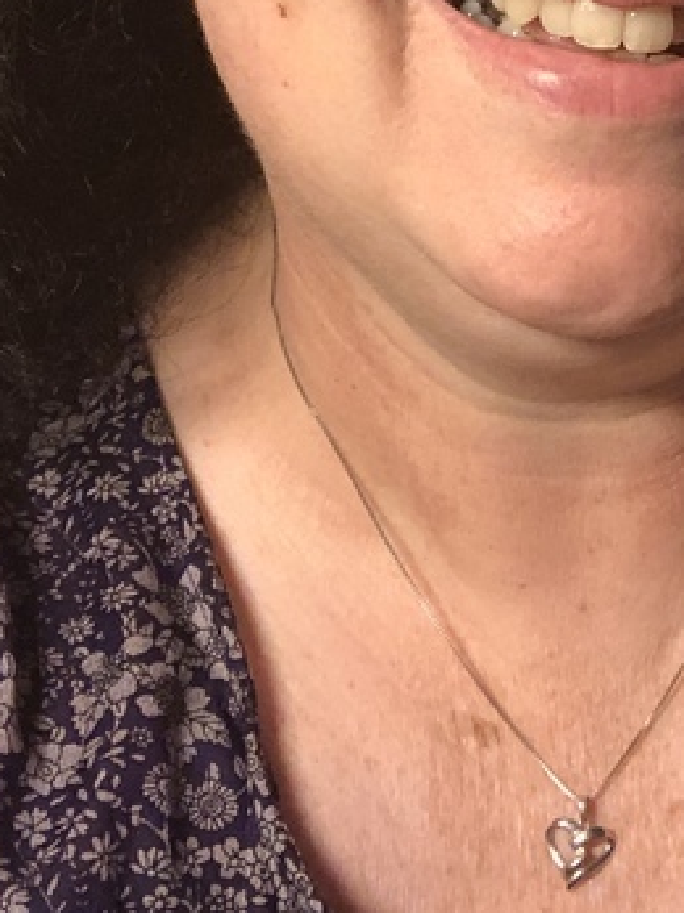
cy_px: -32
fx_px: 2267
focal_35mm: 86
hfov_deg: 17.0
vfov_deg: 21.8
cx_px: 592
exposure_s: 1/50
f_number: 2.2
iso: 200
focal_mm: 2.87
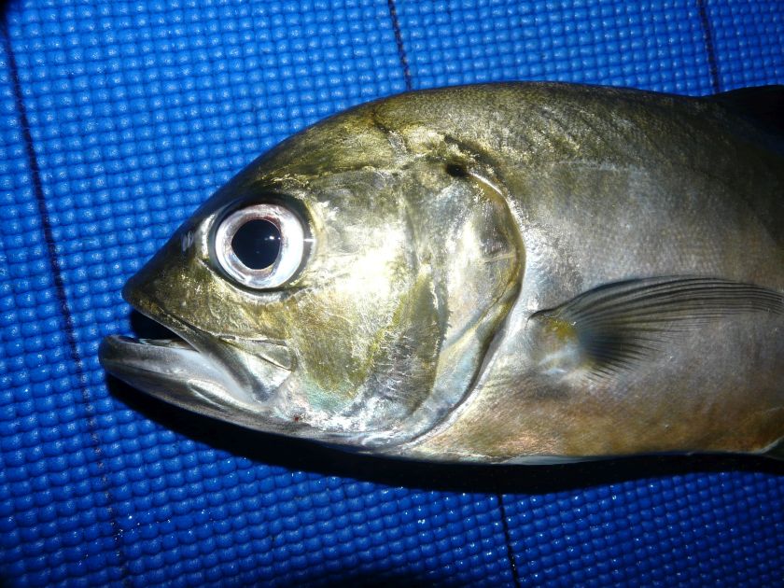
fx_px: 634
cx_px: 392
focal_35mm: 28
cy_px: 294
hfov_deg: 63.4
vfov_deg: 49.7
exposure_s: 1/30
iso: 100
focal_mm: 4.6
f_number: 4
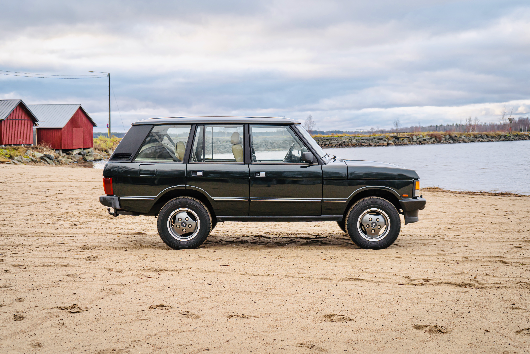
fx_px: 648
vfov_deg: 30.5
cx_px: 265
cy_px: 177
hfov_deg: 44.5
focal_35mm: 44
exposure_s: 1/200
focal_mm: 44
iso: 500
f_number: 5.6
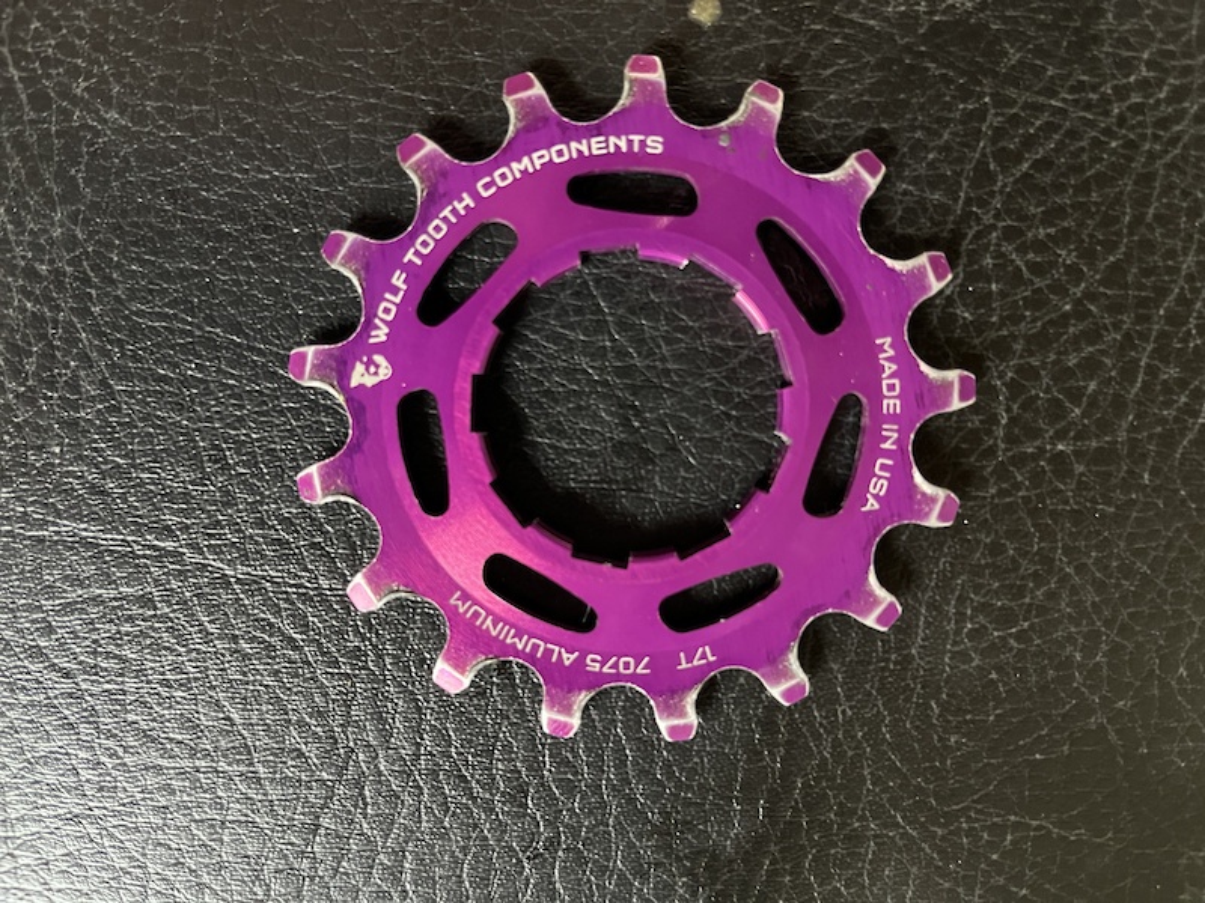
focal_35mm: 26
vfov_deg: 53.1
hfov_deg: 67.3
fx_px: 905
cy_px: 452
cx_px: 602
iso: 640
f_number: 1.6
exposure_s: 1/30
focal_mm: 5.1
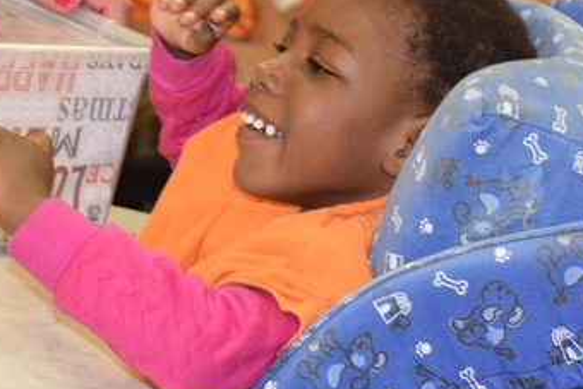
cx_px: 94
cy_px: 57
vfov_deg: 8.0
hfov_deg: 11.9
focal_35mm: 172
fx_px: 2786
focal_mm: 50
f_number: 4
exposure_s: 1/60
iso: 800
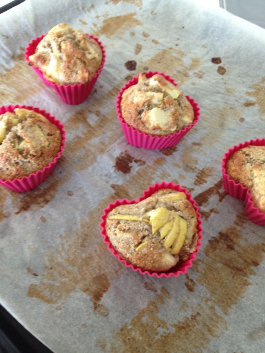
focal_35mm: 35
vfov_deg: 52.6
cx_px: 132
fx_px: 357
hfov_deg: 40.7
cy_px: 176
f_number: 2.4
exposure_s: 1/20
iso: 100
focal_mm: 4.28
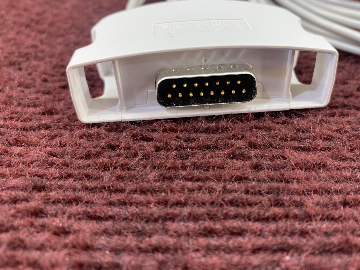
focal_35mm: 31
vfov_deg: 45.3
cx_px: 206
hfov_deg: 58.1
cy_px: 116
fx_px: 322
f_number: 1.8
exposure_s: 1/120
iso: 125
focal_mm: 4.25
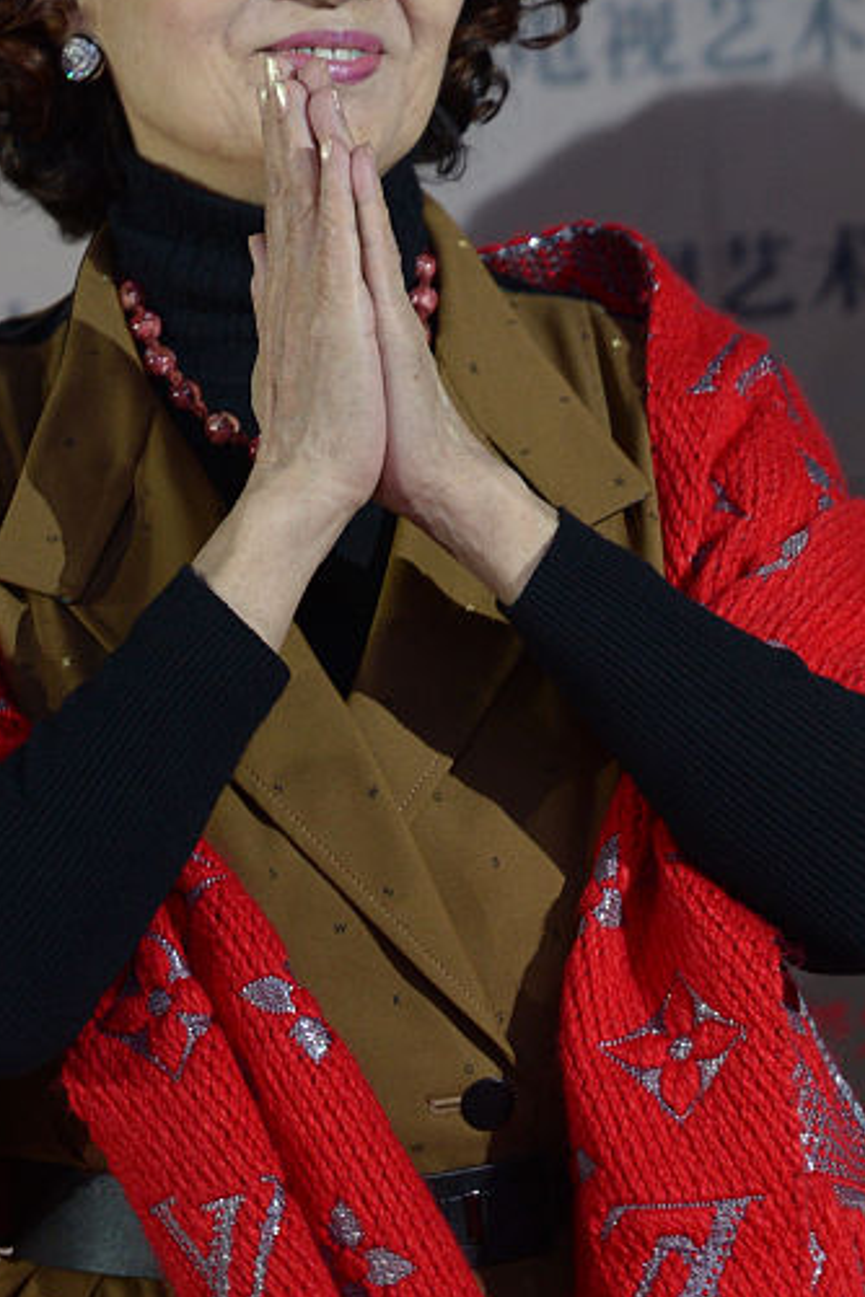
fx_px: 17263
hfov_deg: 2.9
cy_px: -225
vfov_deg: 4.3
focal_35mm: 479
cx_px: 330
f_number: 2.8
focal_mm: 200
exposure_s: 1/800
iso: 1000
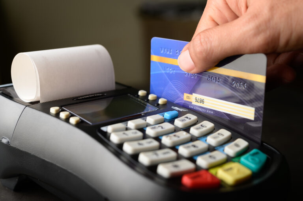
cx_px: 152
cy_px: 100
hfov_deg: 33.4
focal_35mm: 60
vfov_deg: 22.6
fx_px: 505
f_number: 7.1
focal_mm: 60
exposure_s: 1/160
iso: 100
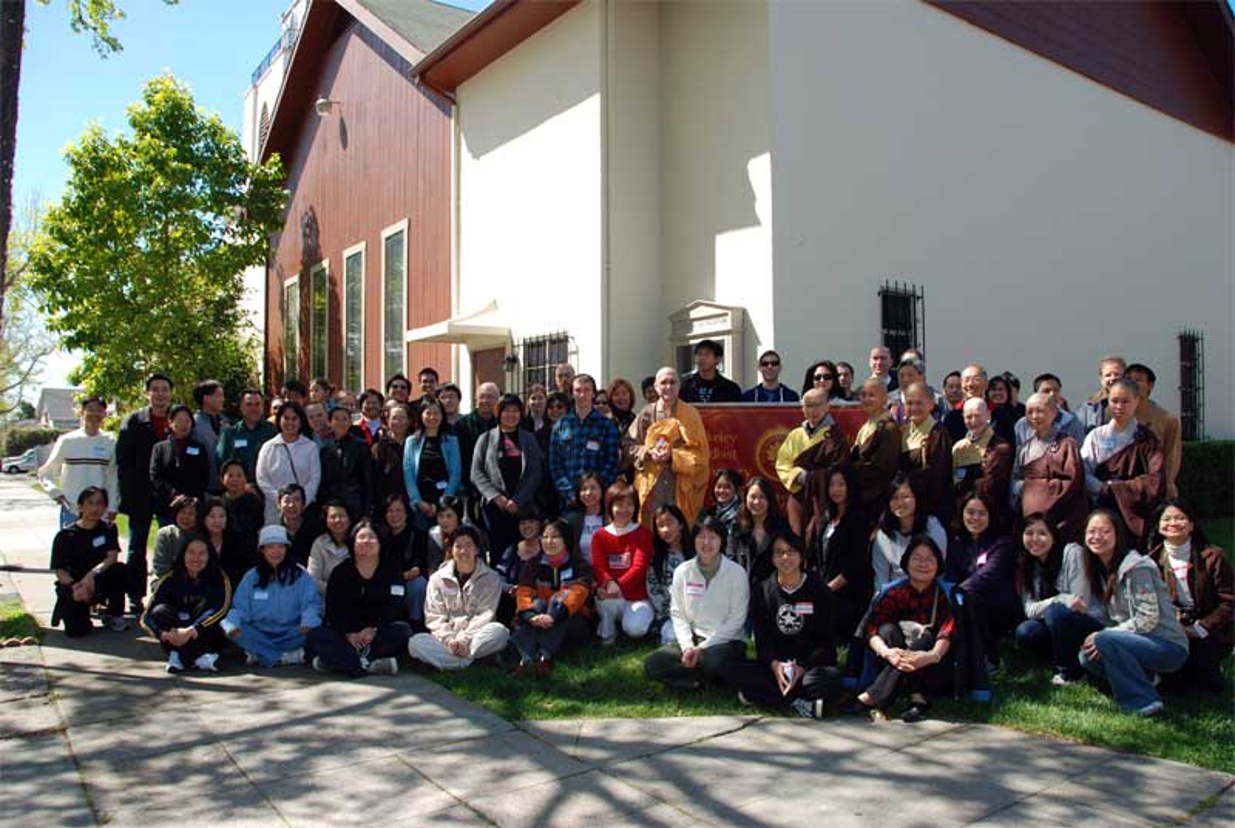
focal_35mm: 27
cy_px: 414
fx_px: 928
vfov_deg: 48.1
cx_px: 618
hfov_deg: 67.3
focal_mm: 18
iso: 100
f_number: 5.6
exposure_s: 1/200
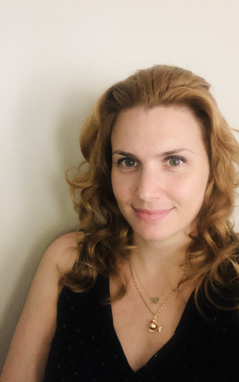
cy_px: 191
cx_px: 143
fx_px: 354
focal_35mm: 34
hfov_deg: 37.1
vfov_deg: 56.7
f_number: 2.2
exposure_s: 1/30
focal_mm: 2.87
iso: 200
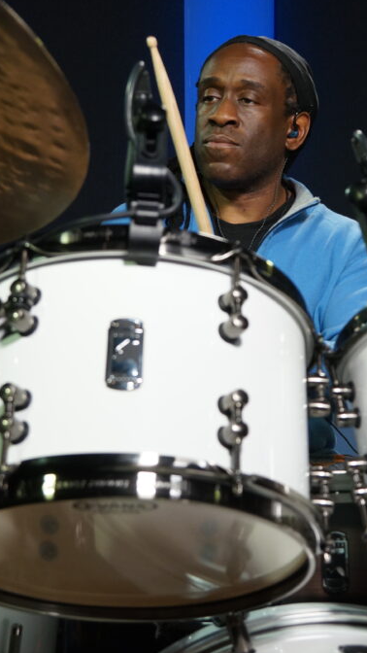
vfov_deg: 31.4
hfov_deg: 17.9
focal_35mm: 67
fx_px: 1159
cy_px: 325
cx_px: 267
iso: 800
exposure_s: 1/125
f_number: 5
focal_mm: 28
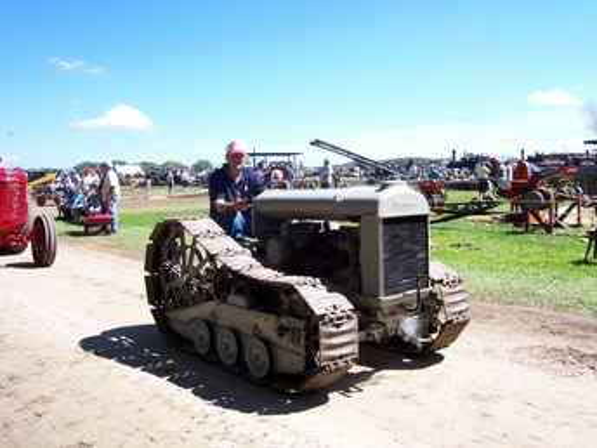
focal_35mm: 34
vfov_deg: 41.8
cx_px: 298
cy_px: 224
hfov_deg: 54.0
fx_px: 586
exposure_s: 1/271
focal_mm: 5.6
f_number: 5.1
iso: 80
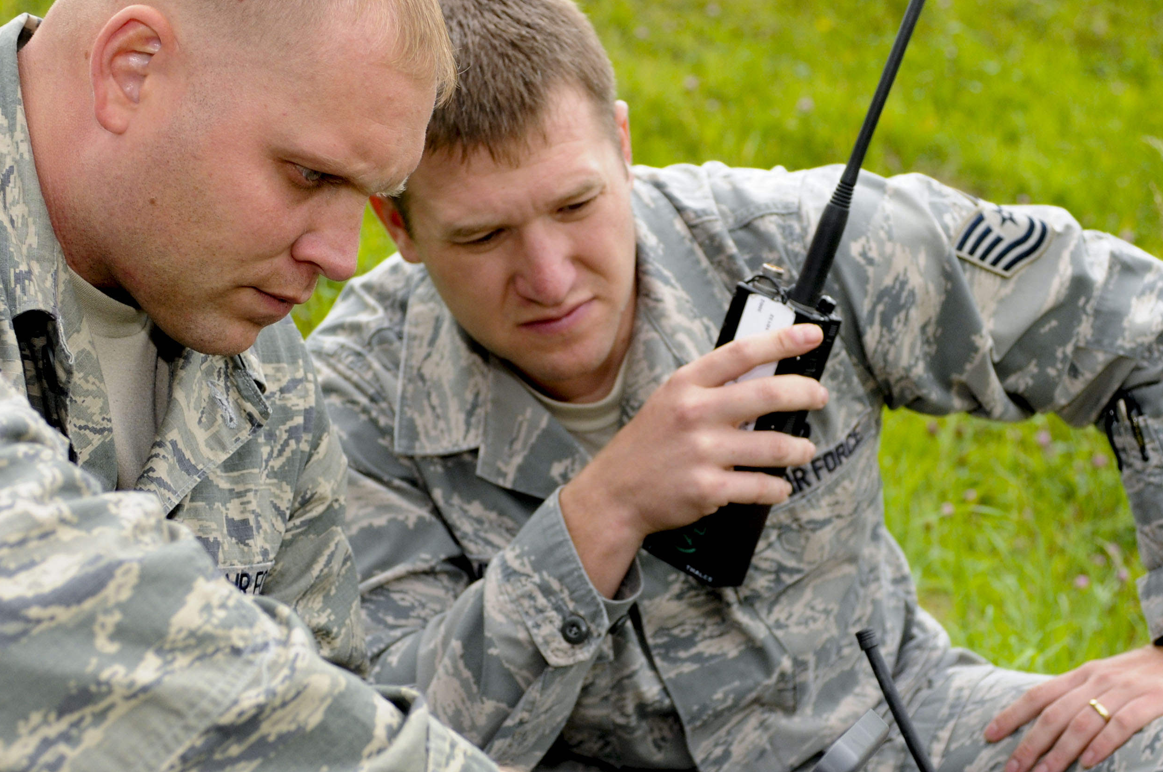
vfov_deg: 18.9
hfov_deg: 28.1
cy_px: 464
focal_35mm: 72
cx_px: 626
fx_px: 2323
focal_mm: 28
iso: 320
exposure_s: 1/1600
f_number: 2.8
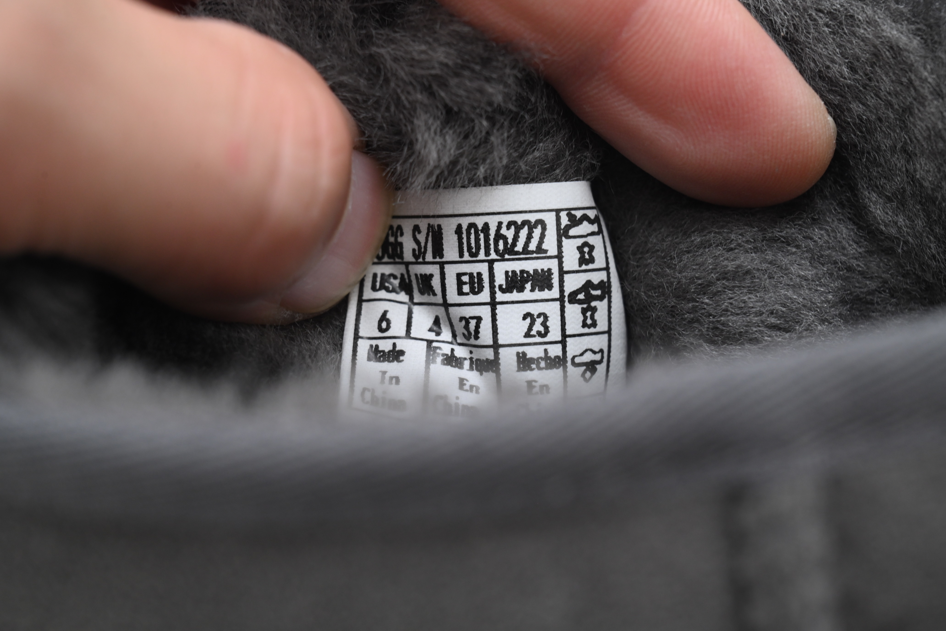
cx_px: 473
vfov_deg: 11.4
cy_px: 316
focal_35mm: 120
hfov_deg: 17.1
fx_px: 3153
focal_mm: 120
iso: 800
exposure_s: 1/125
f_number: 11
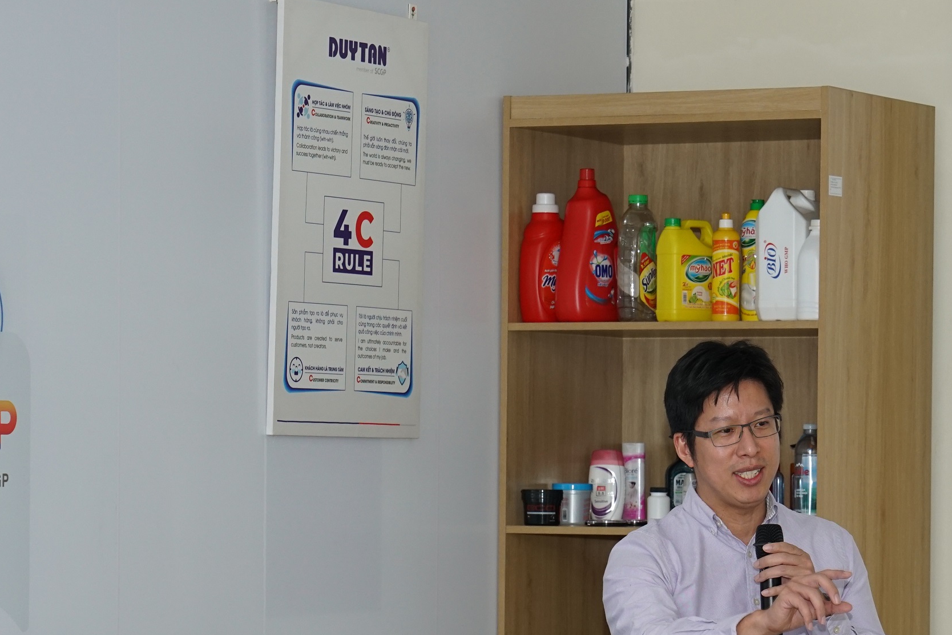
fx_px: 4495
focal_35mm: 170
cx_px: 727
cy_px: 485
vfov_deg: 8.1
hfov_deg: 12.1
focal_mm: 70
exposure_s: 1/100
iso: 800
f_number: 5
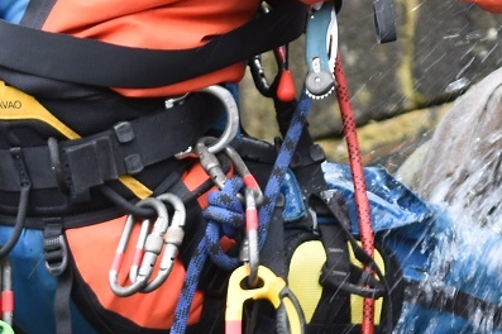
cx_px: 532
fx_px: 10011
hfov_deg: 2.9
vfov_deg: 1.9
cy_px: -23
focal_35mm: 719
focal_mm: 95
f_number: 4
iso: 200
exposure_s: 1/100
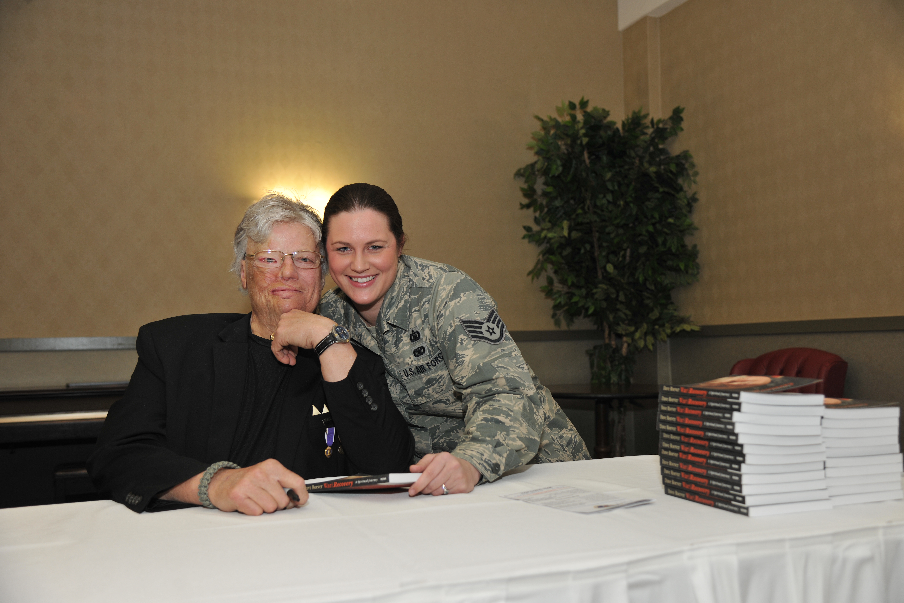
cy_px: 302
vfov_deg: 37.9
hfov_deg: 54.4
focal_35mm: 35
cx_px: 452
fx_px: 879
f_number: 4
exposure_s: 1/60
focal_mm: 35
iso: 250
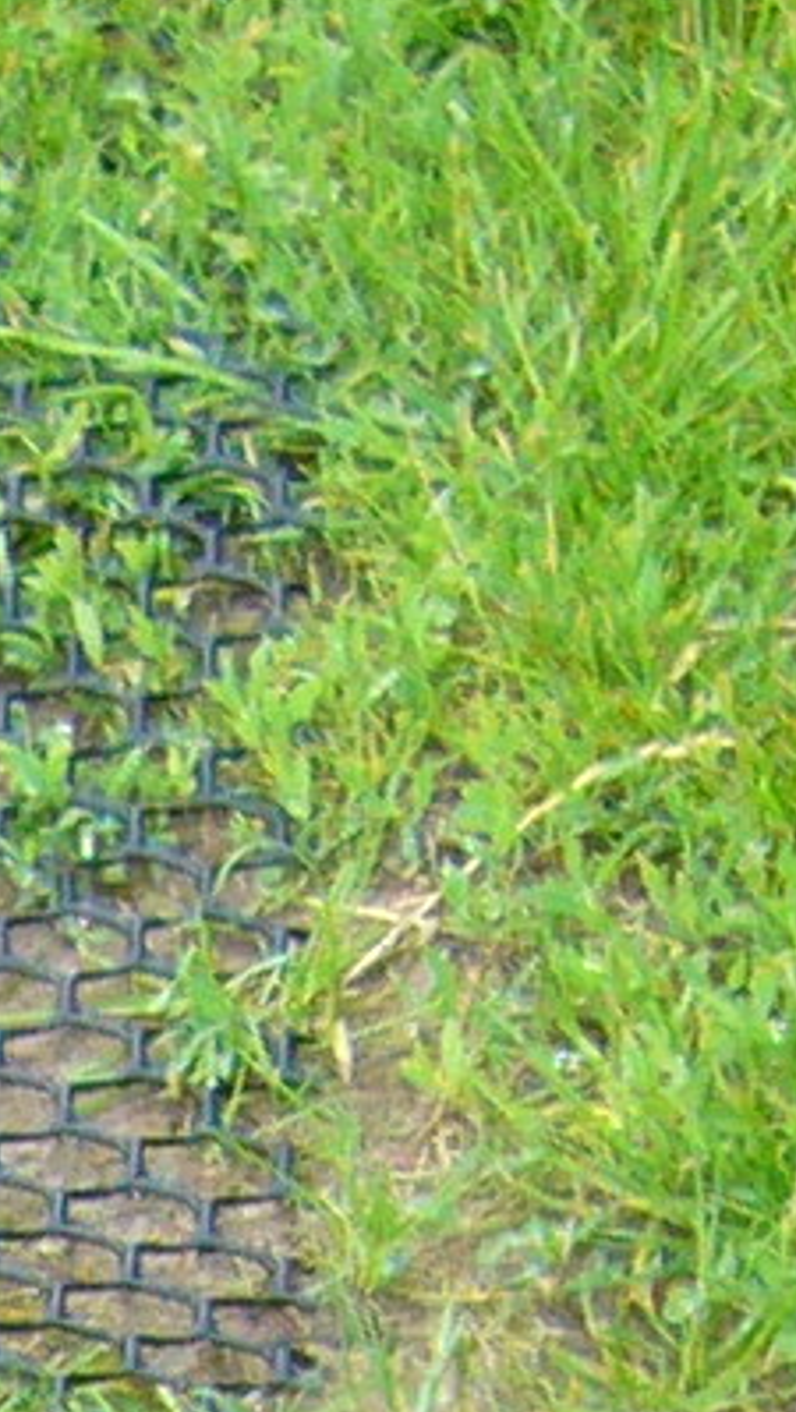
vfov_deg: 7.5
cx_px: -1596
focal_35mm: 269
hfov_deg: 4.4
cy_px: 3408
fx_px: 10075
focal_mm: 5.8
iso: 160
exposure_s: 1/60
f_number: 2.8
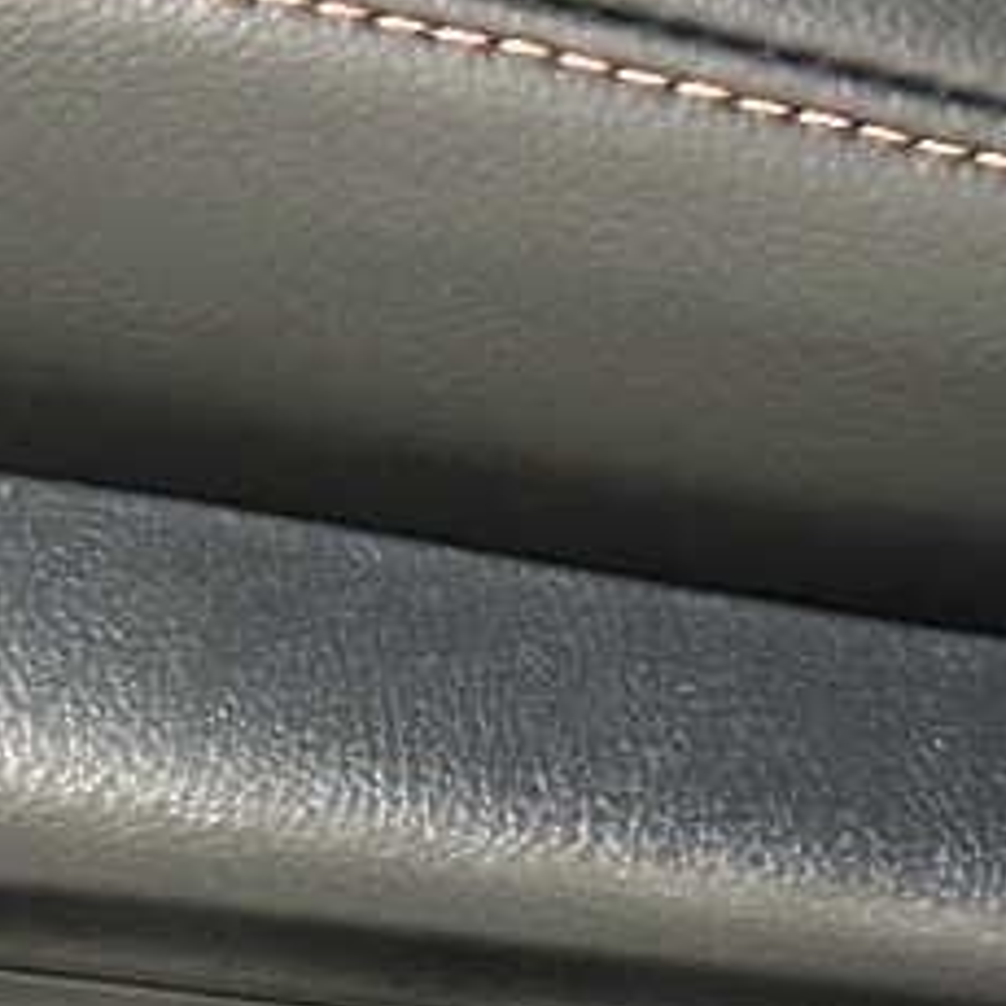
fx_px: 6214
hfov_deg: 9.2
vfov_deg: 9.1
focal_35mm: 189
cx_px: 101
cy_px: 1247
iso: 800
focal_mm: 6.86
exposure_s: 1/17
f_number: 1.78
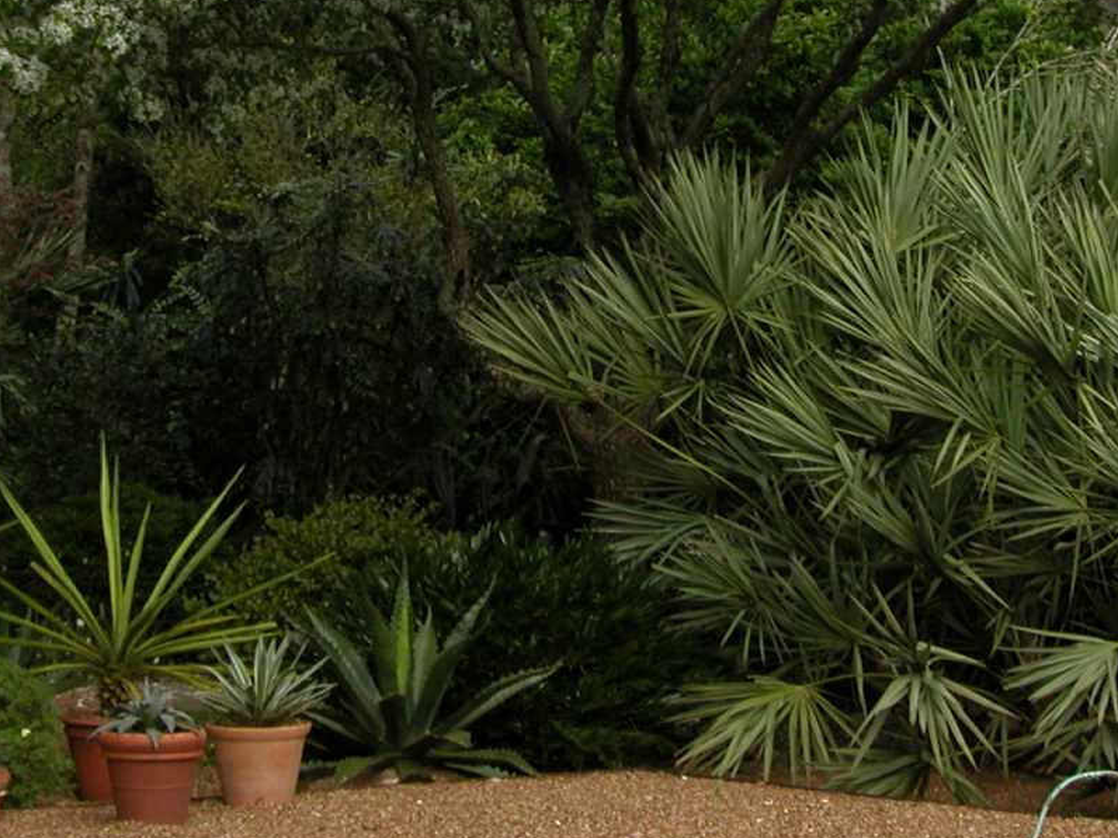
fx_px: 2907
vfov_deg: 16.3
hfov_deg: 21.8
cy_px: 138
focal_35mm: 90
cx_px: 570
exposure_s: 1/632
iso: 100
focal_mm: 8.9
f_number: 2.8
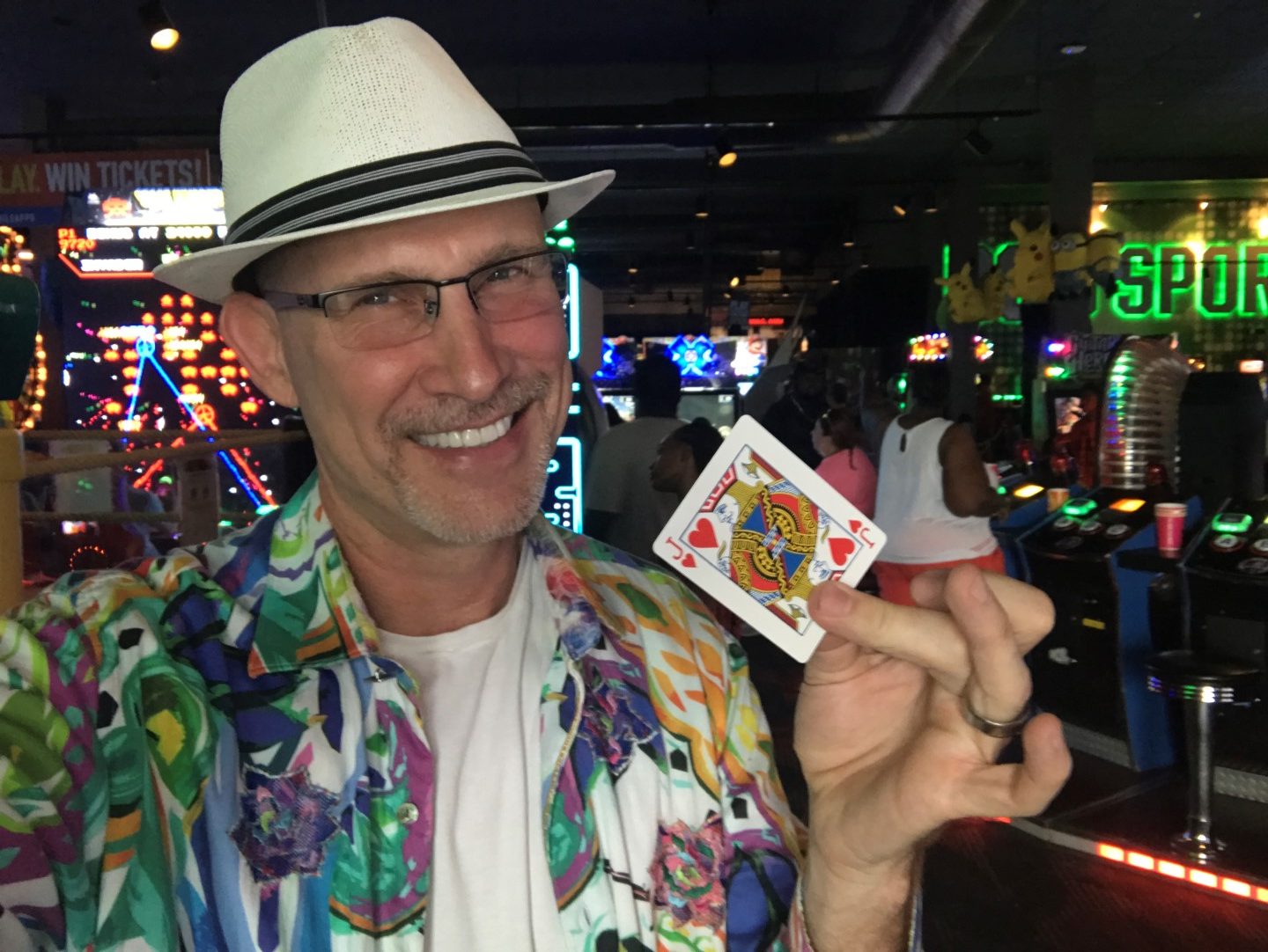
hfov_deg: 56.8
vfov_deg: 44.2
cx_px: 634
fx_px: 1173
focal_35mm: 32
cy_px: 476
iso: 100
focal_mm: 2.87
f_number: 2.2
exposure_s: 1/21
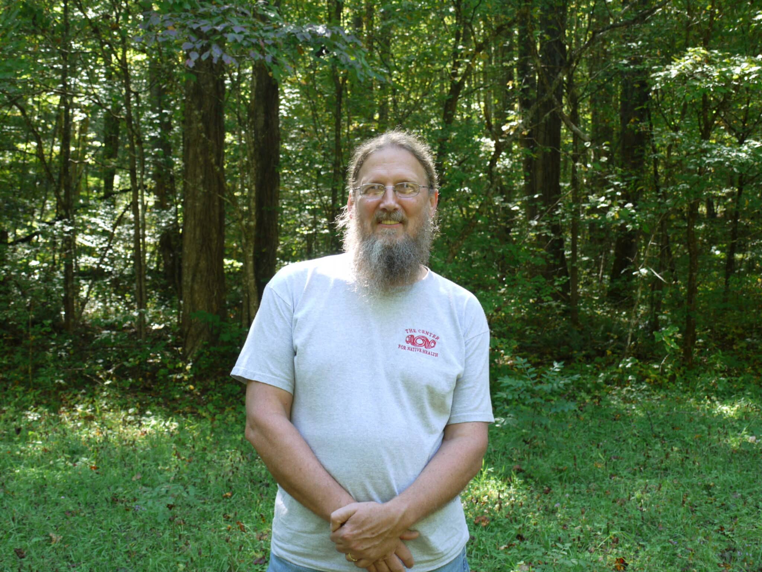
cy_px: 286
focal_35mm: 50
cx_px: 381
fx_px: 1101
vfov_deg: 29.1
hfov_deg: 38.2
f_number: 4.9
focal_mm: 25
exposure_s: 1/30
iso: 125
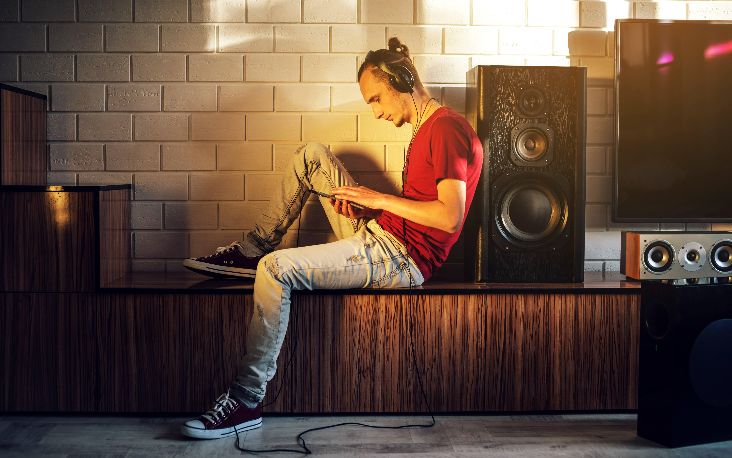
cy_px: 218
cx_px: 366
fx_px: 1017
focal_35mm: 51
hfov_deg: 39.6
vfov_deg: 25.3
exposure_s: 1/100
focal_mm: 50
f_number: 2.5
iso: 160
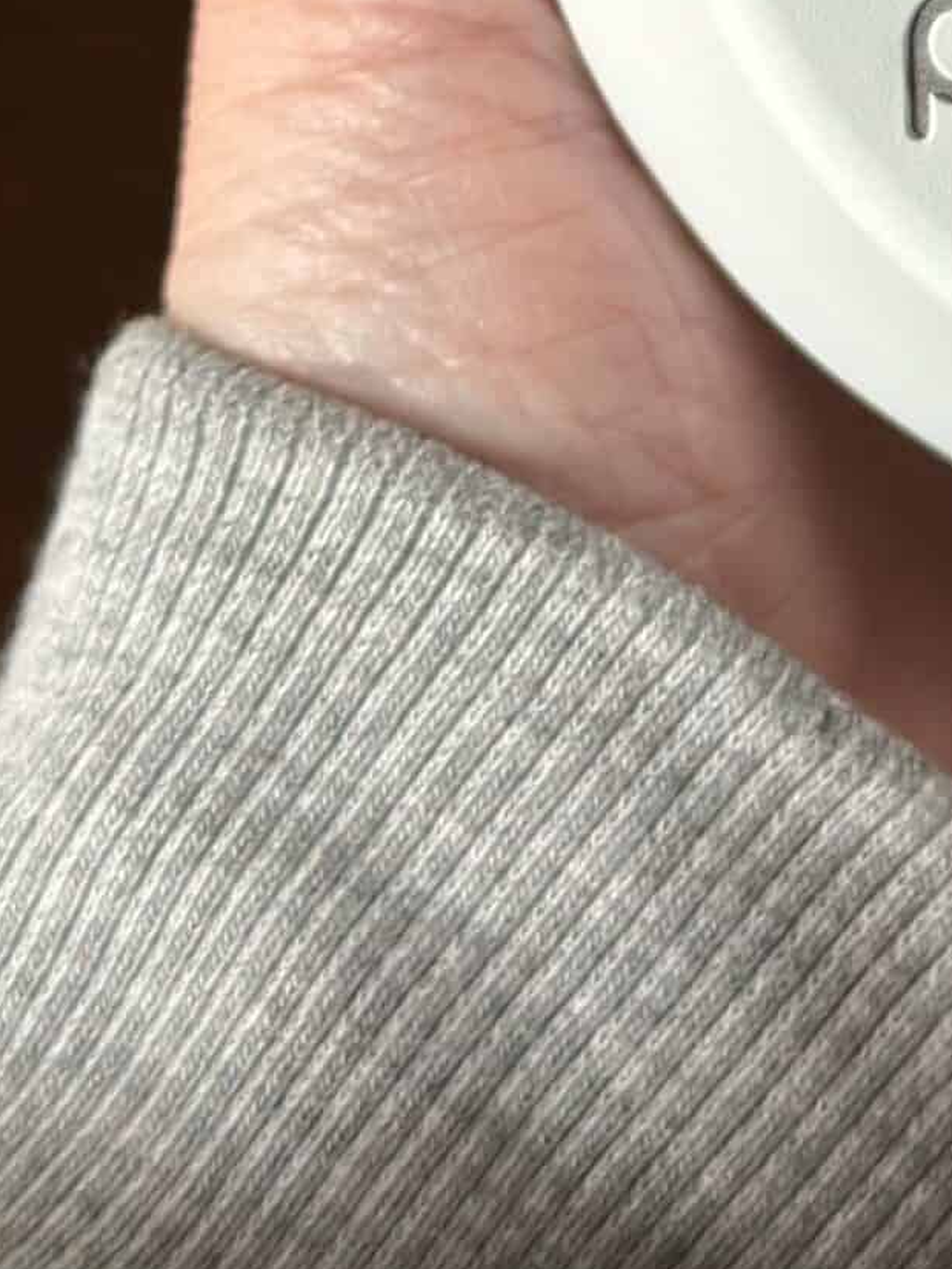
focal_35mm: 149
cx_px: 1295
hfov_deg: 9.7
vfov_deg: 12.8
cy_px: -385
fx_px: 5462
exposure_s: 1/60
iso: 100
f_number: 1.78
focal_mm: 6.86
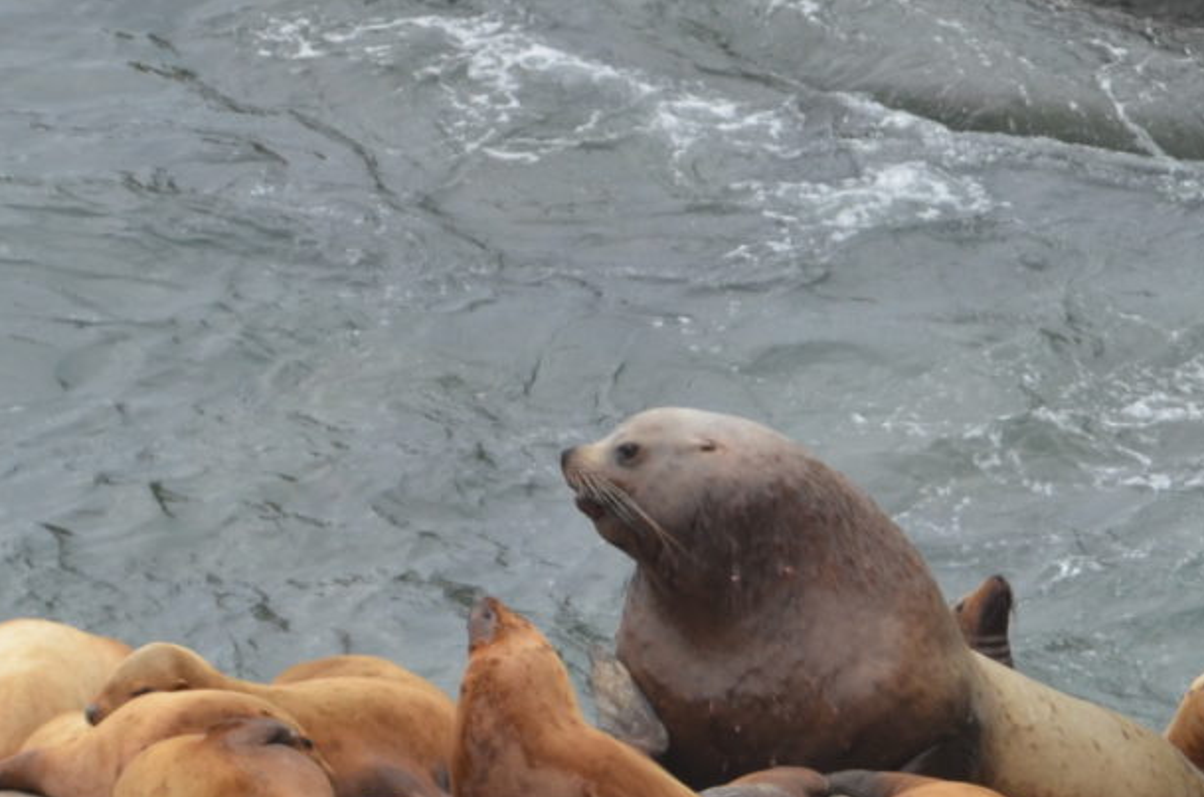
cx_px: 389
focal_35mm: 1268
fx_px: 42308
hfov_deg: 1.6
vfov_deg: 1.1
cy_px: 802
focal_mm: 260
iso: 400
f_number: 5.3
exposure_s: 1/1000
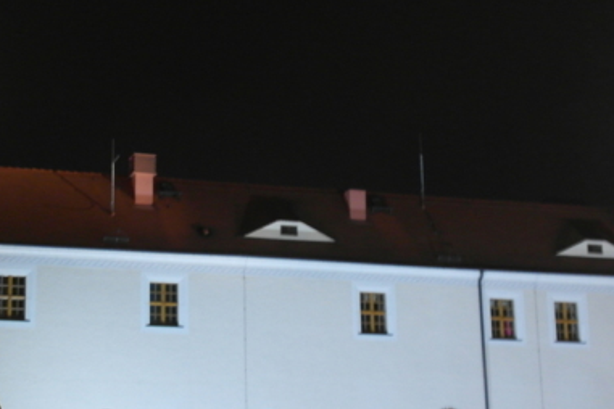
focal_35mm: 73
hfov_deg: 27.5
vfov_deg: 18.7
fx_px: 1245
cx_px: 187
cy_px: 215
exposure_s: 1/2
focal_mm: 18
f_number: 4.5
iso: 800
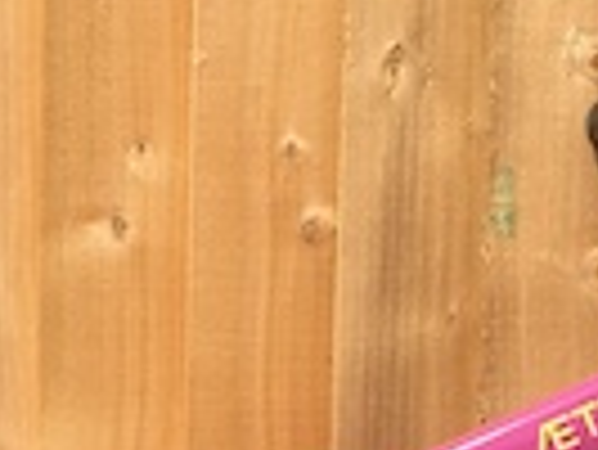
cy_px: 770
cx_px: 153
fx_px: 3009
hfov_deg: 11.3
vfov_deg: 8.3
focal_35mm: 174
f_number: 2.2
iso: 25
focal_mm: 4.15
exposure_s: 1/1672
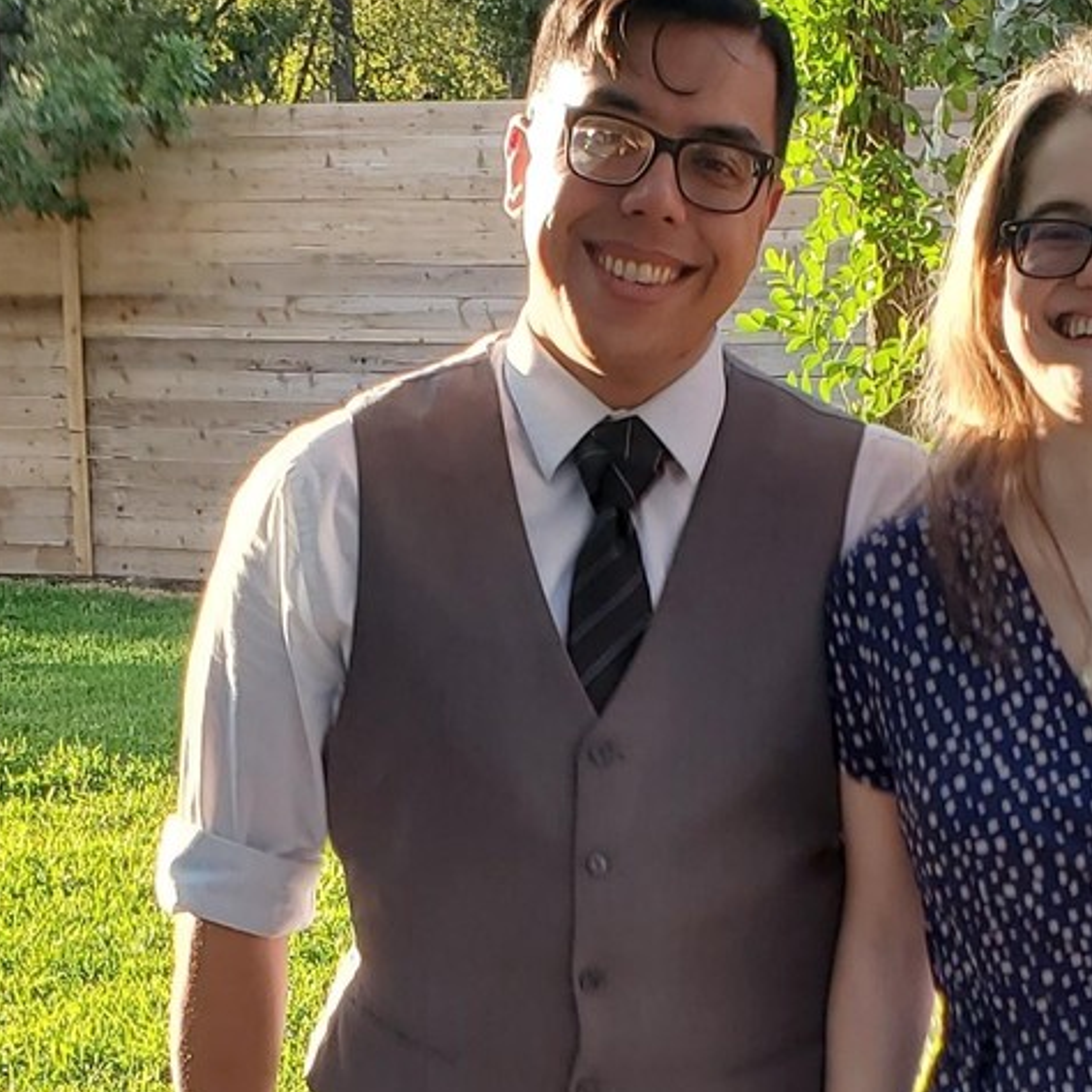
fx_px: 3319
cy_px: 1069
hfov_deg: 18.7
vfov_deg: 18.2
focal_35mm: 93
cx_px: 634
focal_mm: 4.3
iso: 50
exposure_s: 1/171
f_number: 2.4
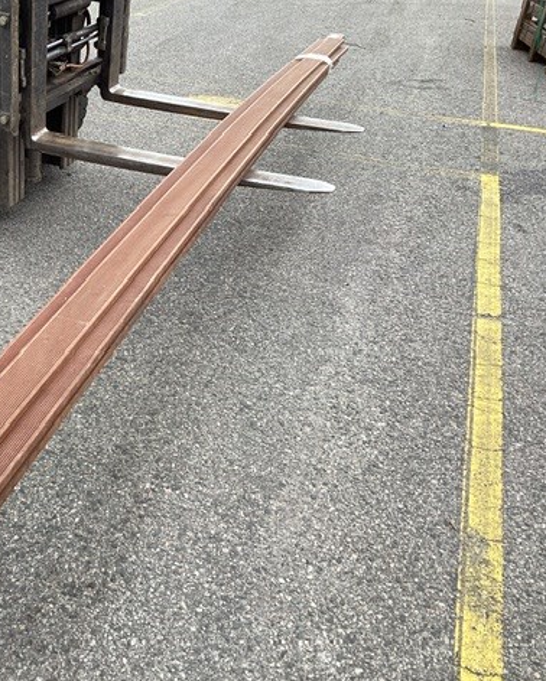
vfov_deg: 44.8
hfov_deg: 35.2
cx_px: 101
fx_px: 828
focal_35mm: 41
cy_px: 342
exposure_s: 1/120
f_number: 2.4
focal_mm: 3.3
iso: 40
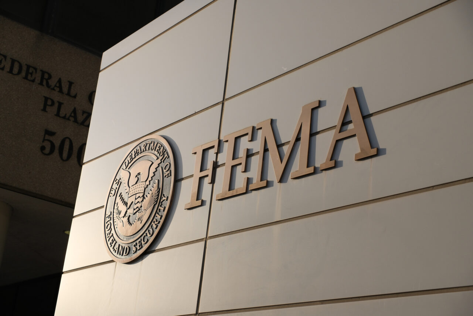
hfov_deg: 36.3
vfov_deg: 24.6
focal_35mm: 55
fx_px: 722
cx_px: 236
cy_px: 158
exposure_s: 1/480
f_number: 5.6
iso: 320
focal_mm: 36.8
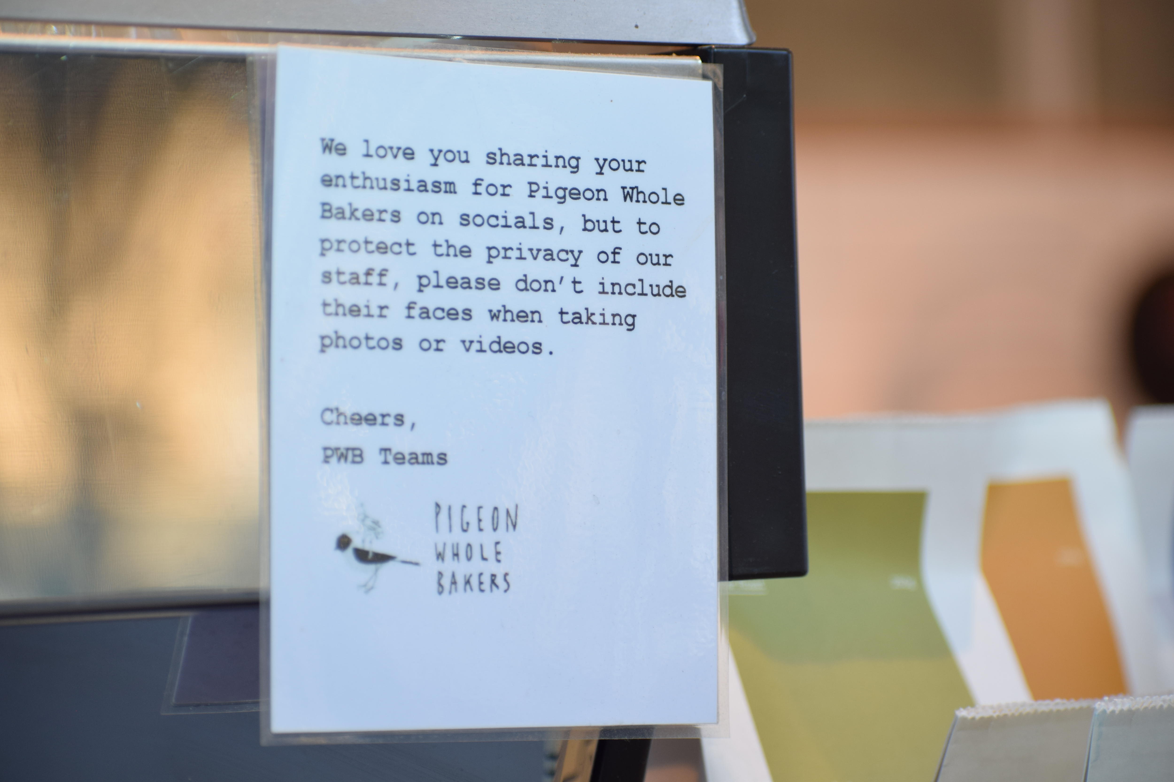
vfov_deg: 7.5
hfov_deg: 11.2
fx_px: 5967
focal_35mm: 183
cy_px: 391
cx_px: 587
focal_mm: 122
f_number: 4.8
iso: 320
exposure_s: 1/100
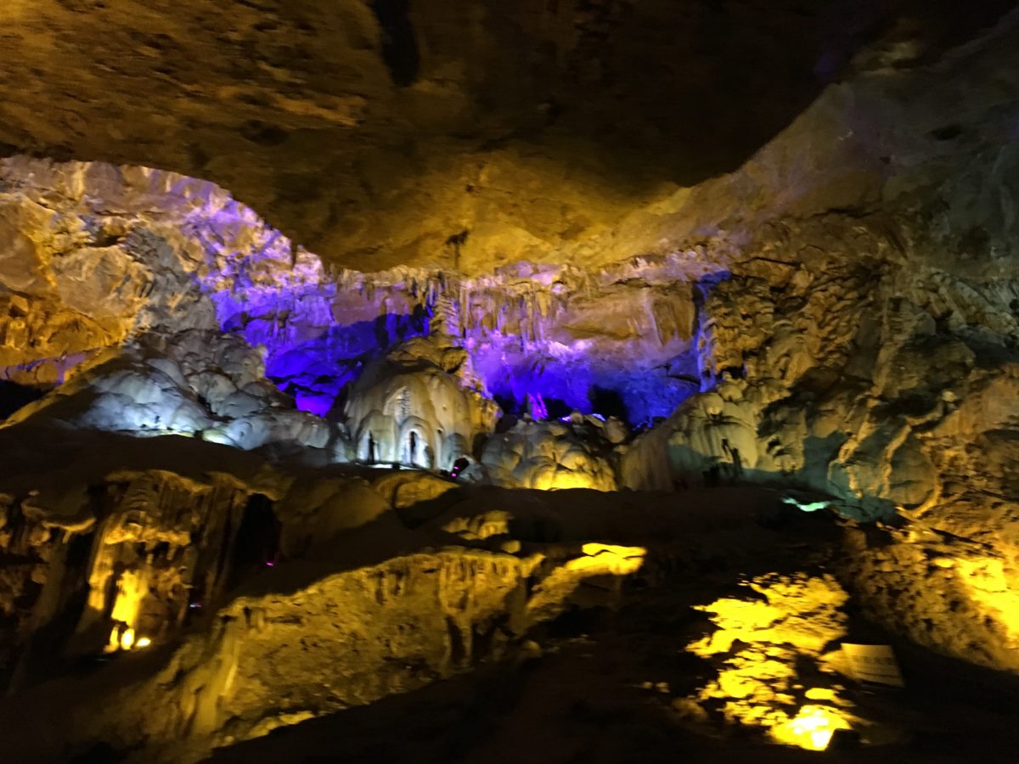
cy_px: 382
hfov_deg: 61.7
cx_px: 510
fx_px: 854
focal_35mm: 29
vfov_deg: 48.2
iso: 500
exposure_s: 1/17
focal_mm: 4.15
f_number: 2.2
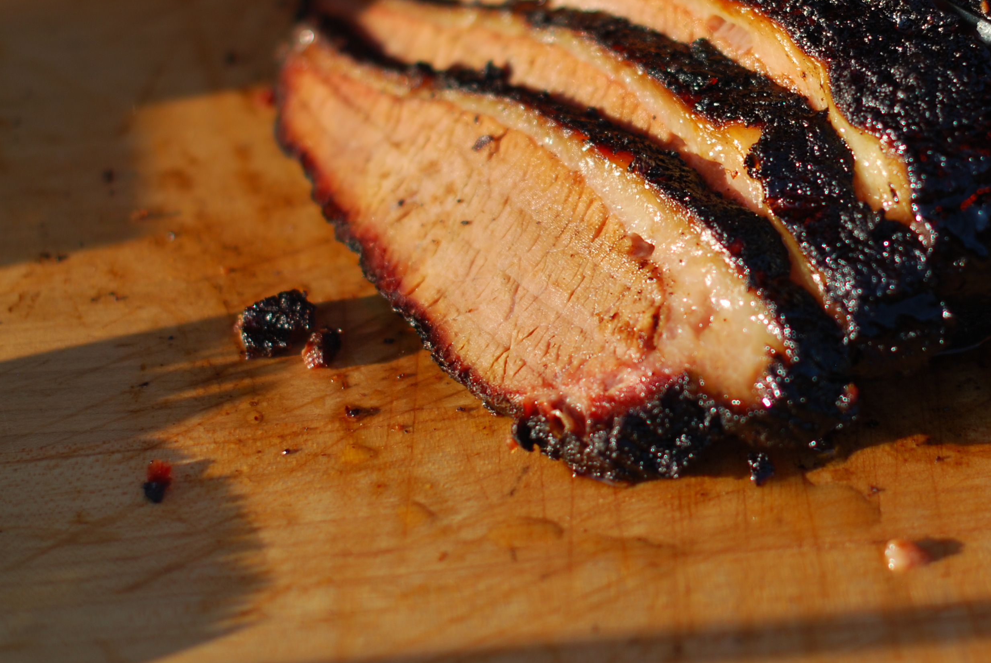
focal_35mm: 118
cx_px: 702
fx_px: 3252
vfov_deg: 11.6
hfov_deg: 17.3
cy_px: 176
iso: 100
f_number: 2
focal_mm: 50
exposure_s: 1/2000
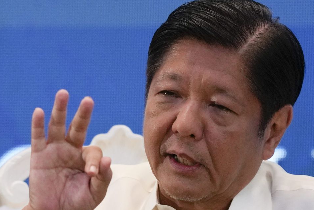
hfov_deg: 3.9
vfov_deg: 2.6
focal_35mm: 523
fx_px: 4561
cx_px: 156
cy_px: 121
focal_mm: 400
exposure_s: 1/320
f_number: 2.8
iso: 2000
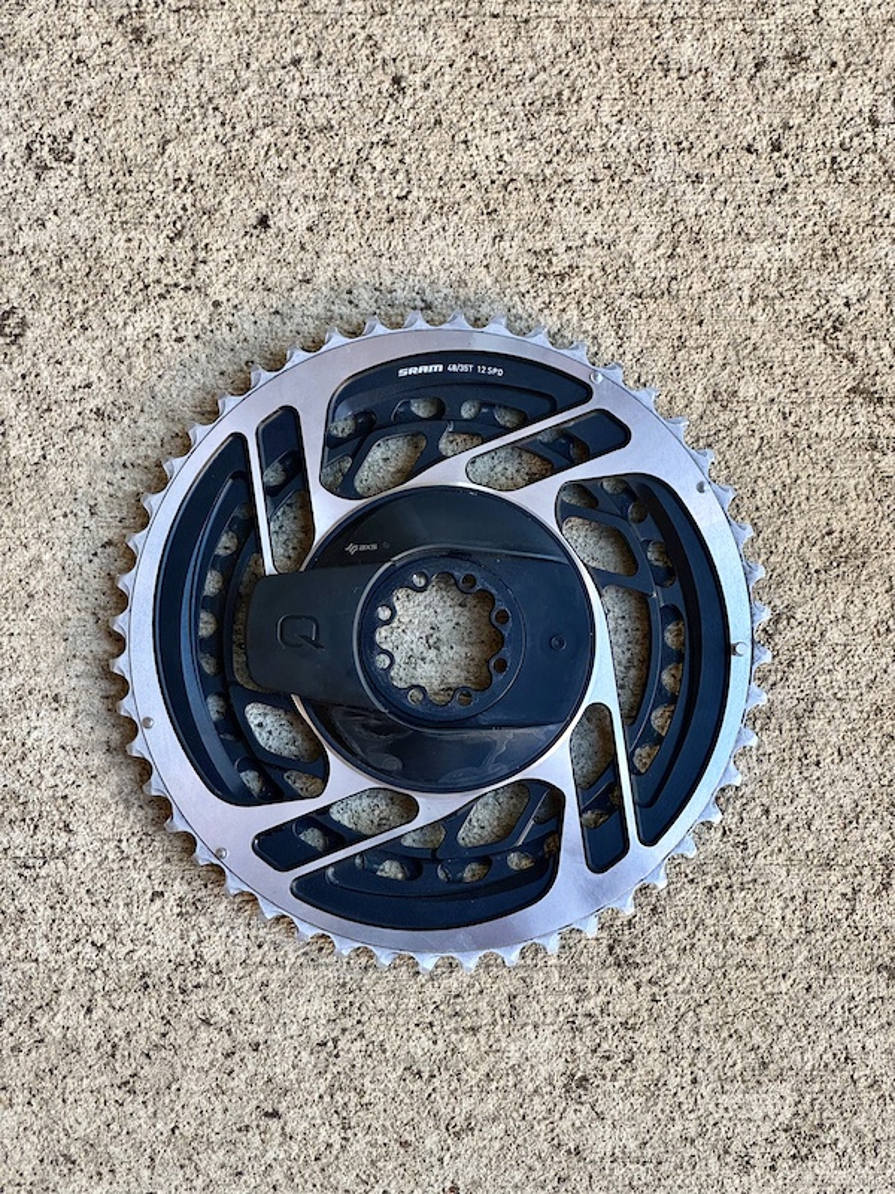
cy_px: 597
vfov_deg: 25.3
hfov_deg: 19.1
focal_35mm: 77
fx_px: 2654
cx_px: 448
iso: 125
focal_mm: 9
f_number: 2.8
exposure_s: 1/99
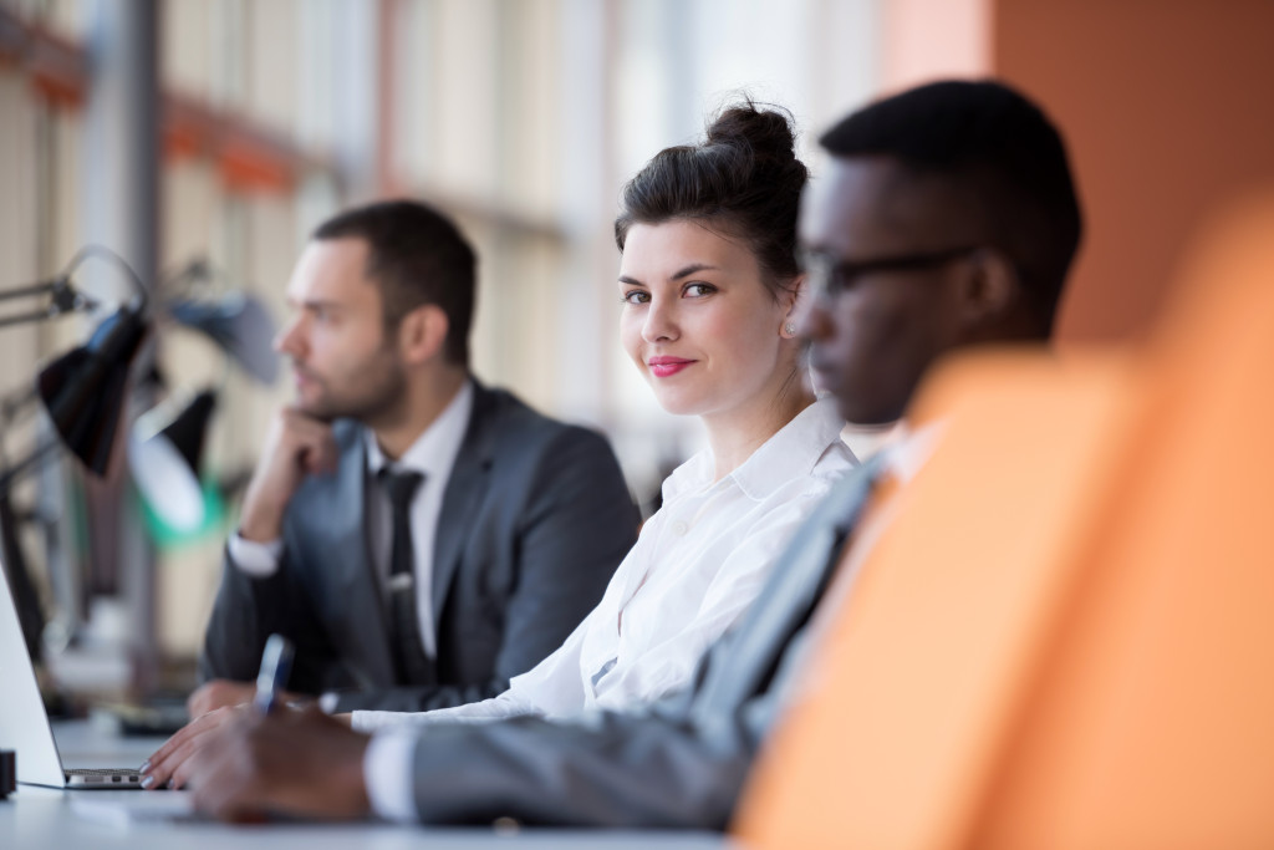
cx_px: 637
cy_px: 425
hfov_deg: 10.3
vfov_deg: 6.9
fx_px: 7078
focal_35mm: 200
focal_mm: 200
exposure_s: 1/320
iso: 320
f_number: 2.8
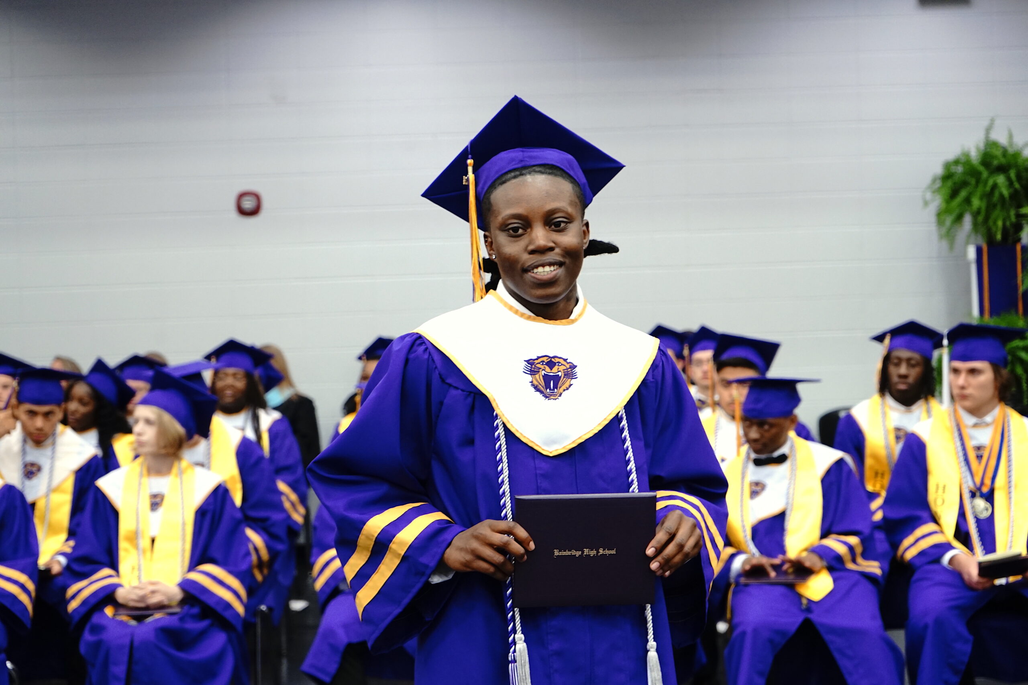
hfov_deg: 28.8
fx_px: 1999
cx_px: 514
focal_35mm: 70
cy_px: 342
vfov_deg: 19.5
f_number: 5.6
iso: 2000
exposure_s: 1/80
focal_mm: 70
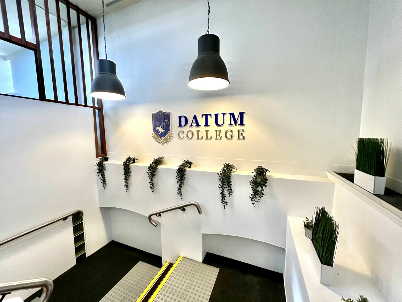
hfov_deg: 106.2
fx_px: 151
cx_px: 201
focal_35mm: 13
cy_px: 151
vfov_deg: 89.9
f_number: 1.8
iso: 200
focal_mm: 1.57
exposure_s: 1/100
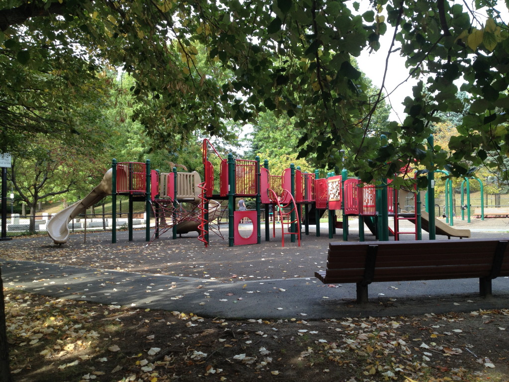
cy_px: 191
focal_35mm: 35
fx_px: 515
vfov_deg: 40.7
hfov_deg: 52.6
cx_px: 254
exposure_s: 1/243
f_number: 2.4
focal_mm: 4.28
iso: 50
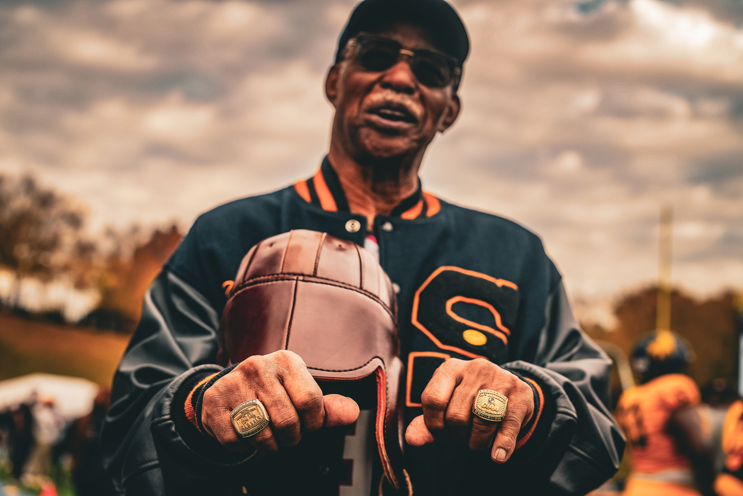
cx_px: 372
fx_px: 1032
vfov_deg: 27.0
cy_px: 248
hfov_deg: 39.6
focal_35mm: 50
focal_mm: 50
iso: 250
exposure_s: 1/60
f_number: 4
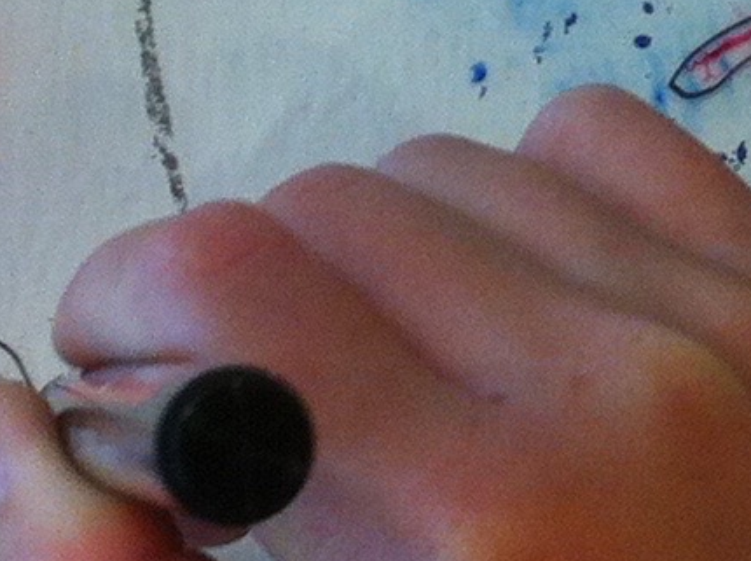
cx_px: 945
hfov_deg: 9.3
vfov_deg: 6.9
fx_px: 4570
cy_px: -259
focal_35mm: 211
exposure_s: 1/40
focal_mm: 3.85
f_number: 2.8
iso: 80
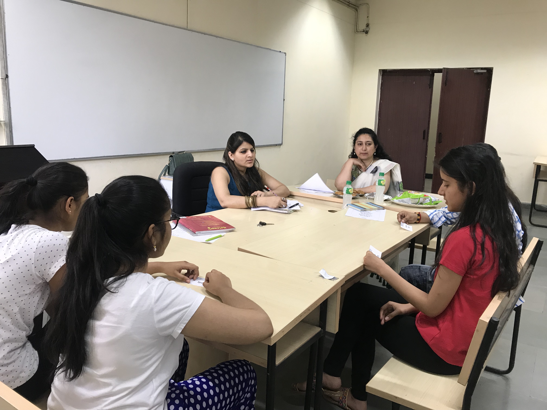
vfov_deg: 49.7
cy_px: 205
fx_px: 442
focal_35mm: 28
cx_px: 274
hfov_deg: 63.4
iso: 40
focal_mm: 3.99
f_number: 1.8
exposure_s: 1/20
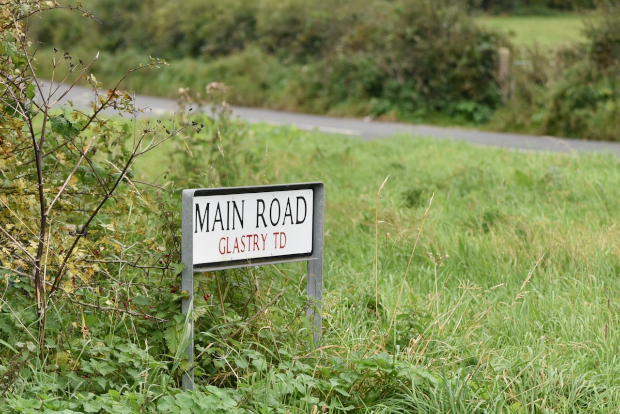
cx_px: 310
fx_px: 1999
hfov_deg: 17.6
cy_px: 207
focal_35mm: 116
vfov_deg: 11.8
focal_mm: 116
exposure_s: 1/60
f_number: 4.8
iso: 400
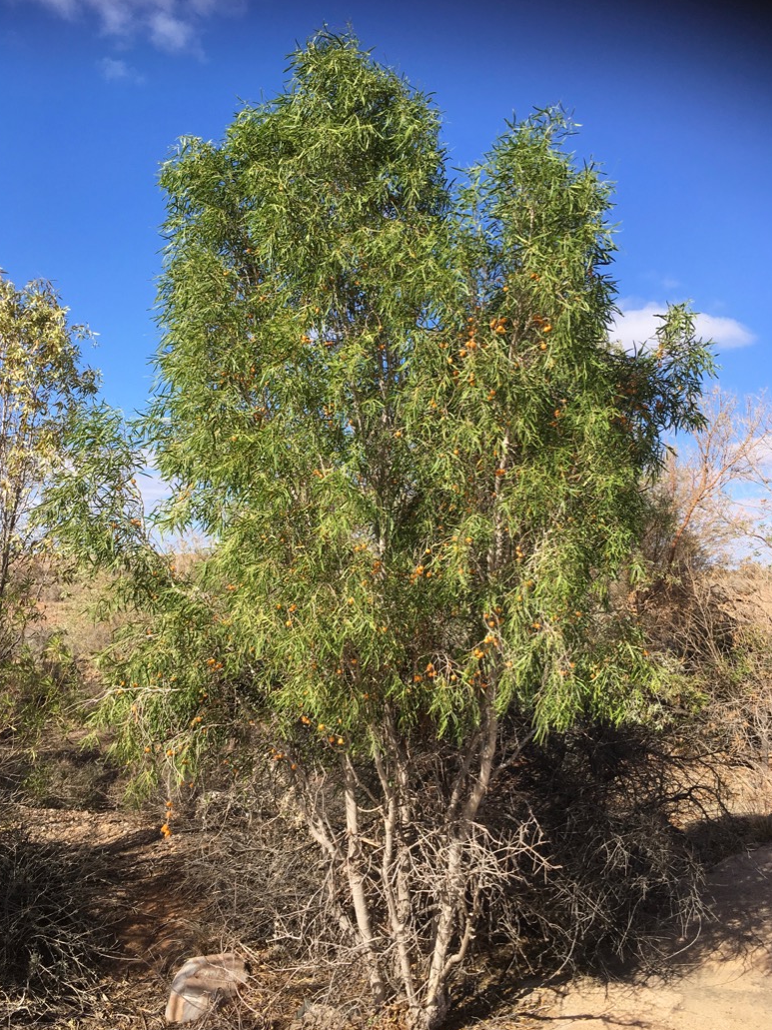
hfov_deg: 46.8
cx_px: 385
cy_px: 521
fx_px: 892
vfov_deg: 60.0
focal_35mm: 30
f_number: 2.2
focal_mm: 4.15
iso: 25
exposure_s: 1/986
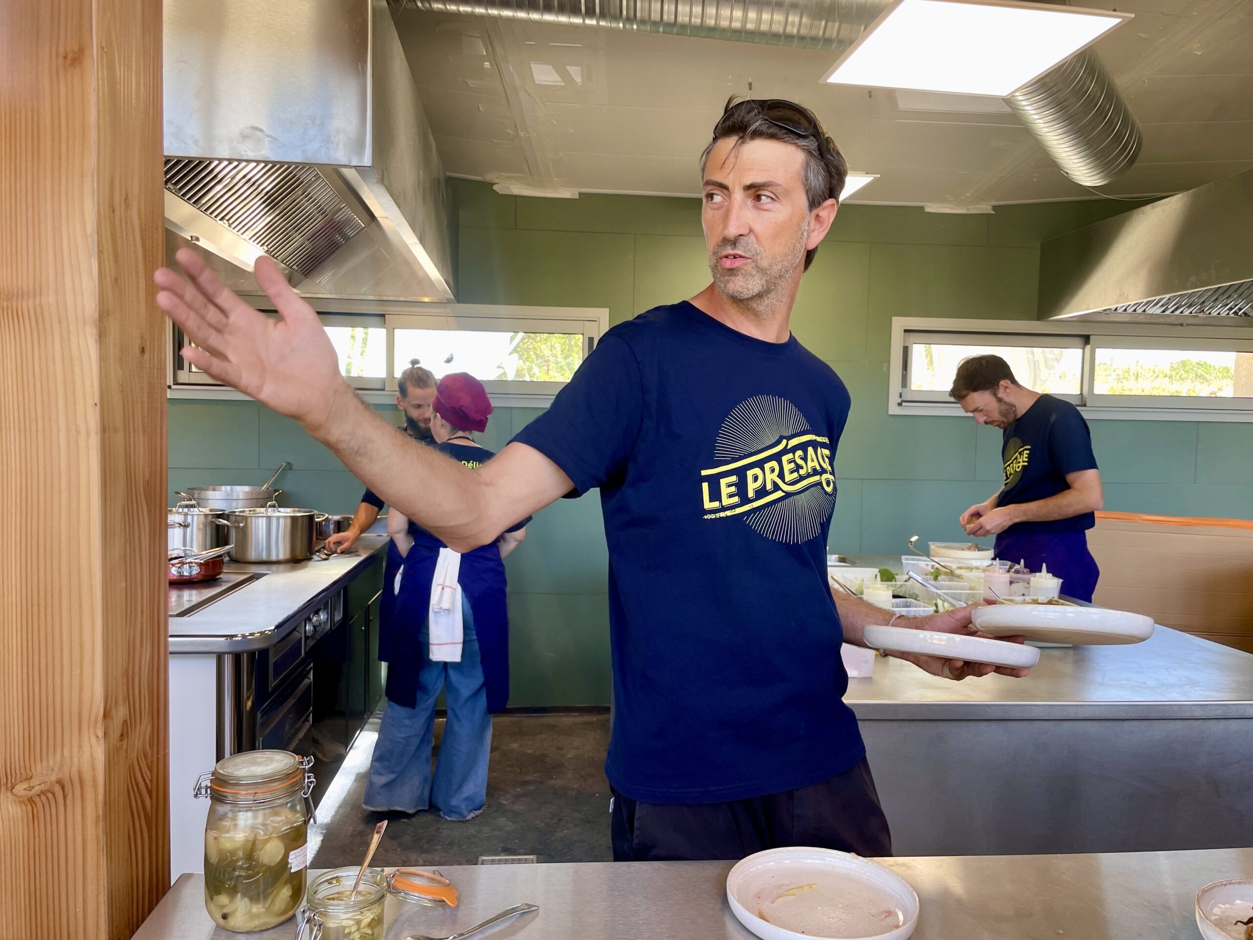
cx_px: 626
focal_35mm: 26
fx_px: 941
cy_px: 470
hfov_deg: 67.3
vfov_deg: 53.1
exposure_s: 1/121
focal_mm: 4.2
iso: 50
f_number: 1.6
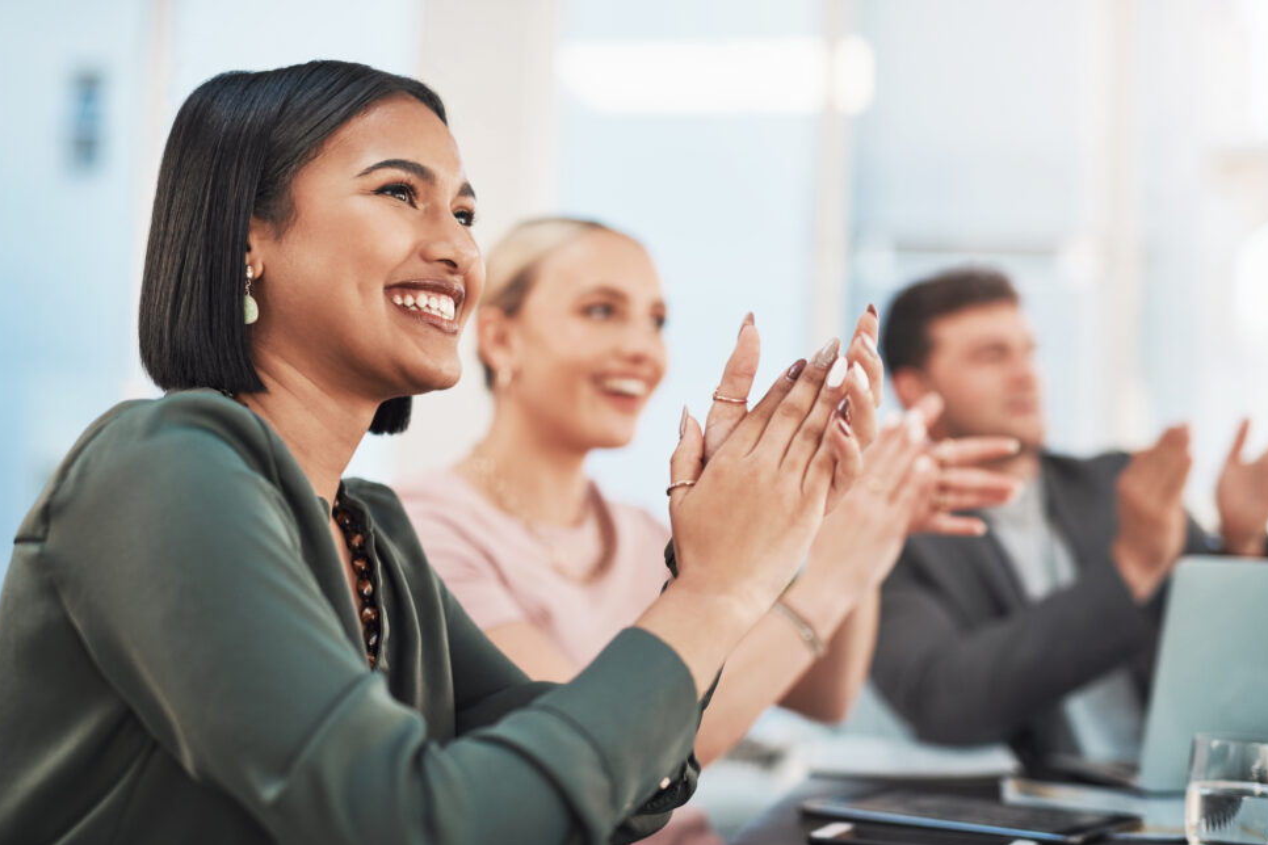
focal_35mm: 53
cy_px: 427
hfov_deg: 37.5
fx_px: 1867
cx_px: 622
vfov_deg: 25.5
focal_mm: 50
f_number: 2
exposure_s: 1/320
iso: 200
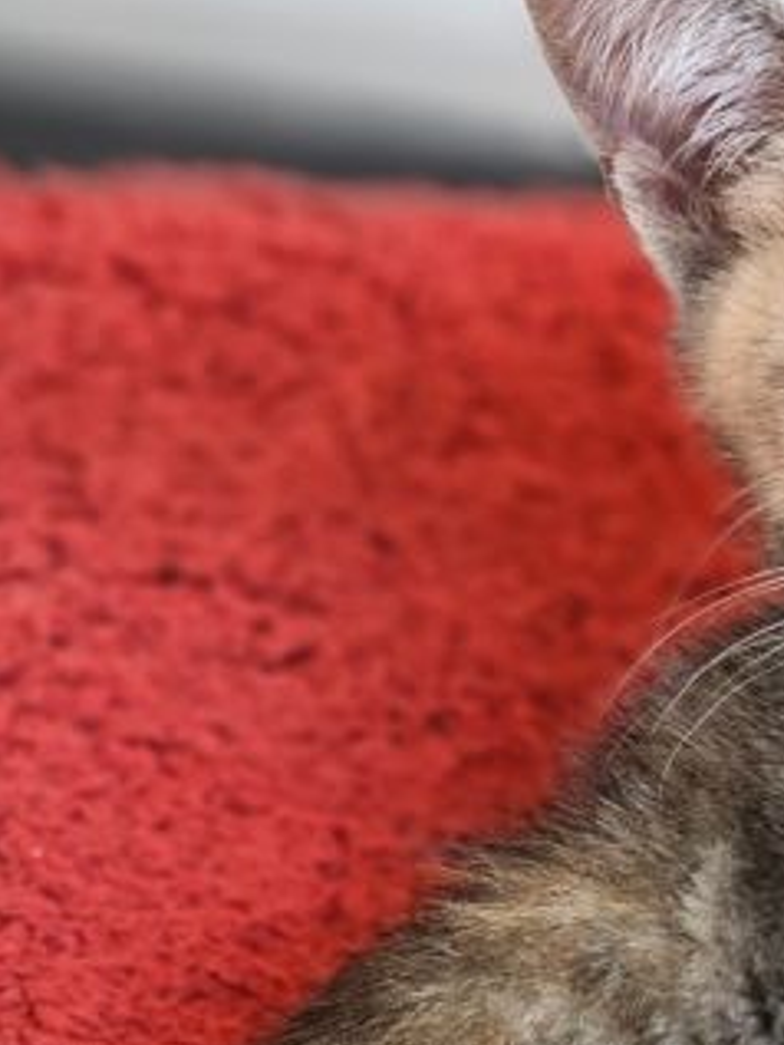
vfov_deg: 20.5
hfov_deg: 15.3
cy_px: 1358
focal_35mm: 87
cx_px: 1265
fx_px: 2625
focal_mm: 6.3
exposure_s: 1/100
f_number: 1.7
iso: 50
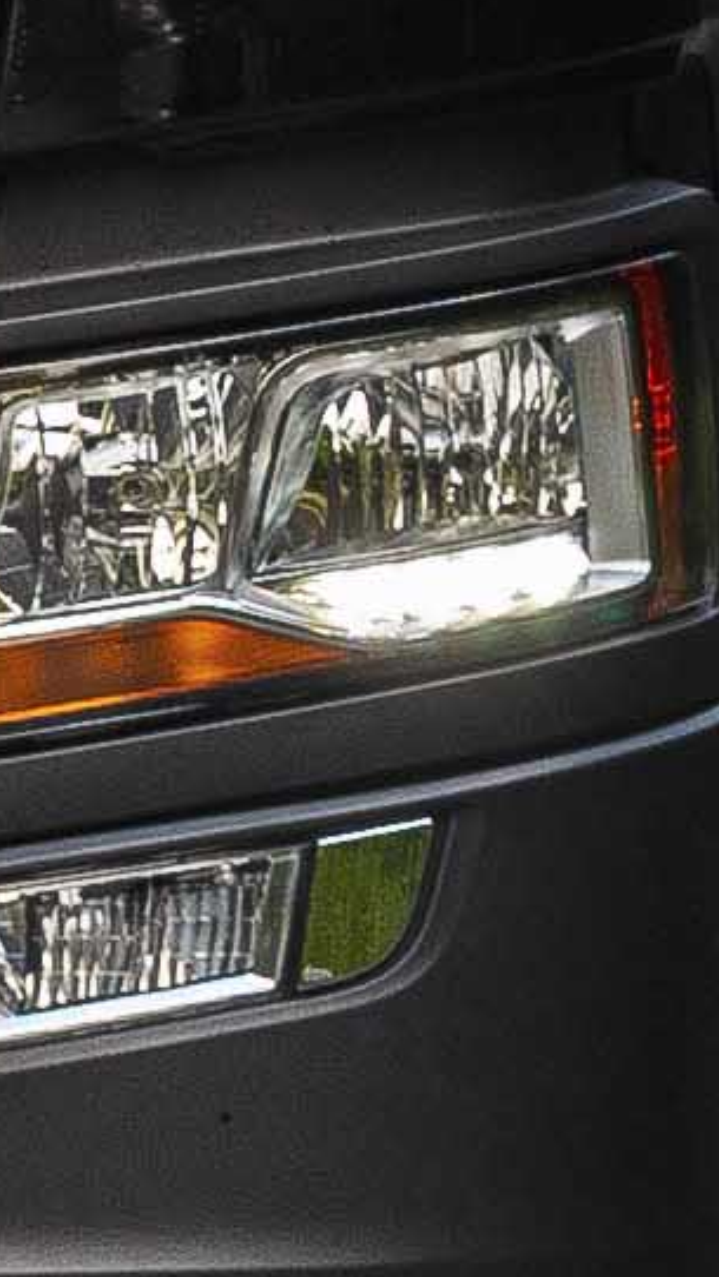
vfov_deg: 2.6
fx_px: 27581
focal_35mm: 814
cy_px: -1357
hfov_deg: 1.5
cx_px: 1893
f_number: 4.5
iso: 250
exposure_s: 1/125
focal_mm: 70
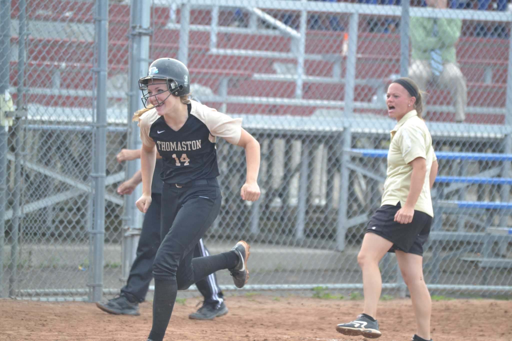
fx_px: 4159
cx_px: 256
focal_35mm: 292
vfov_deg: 4.7
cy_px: 170
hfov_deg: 7.0
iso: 800
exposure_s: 1/800
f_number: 4.8
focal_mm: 195
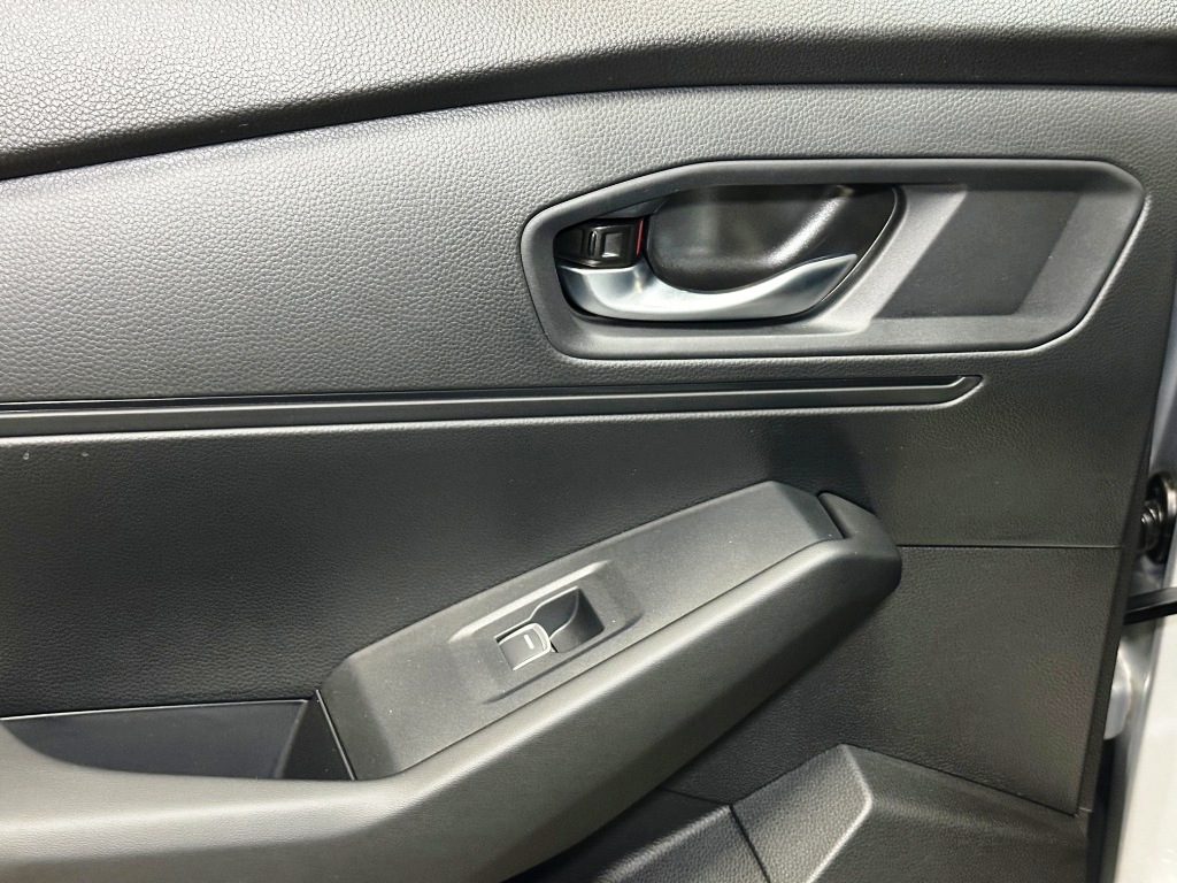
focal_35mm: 48
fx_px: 1632
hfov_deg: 39.7
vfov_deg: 30.3
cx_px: 588
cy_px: 442
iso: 640
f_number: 1.78
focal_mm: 6.86
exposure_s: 1/30
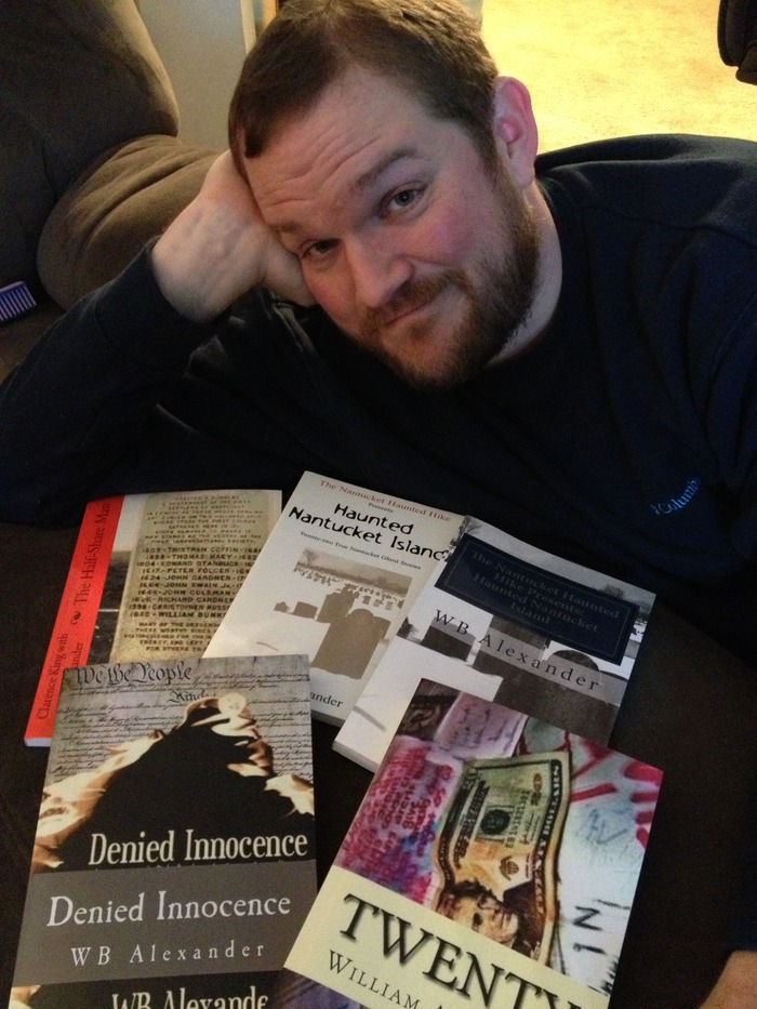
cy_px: 504
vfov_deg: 52.6
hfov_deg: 40.7
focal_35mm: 35
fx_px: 1020
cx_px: 378
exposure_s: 1/15
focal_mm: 4.28
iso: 800
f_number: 2.4
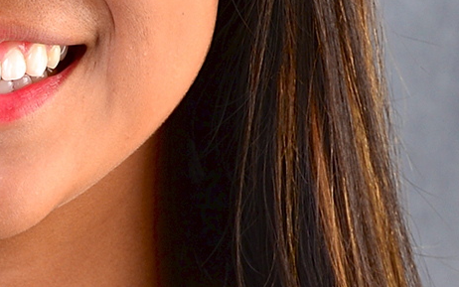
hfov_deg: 4.3
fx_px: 6056
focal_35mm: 484
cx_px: -9
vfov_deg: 2.7
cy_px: 254
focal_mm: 122
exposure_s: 1/125
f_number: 10
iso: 200
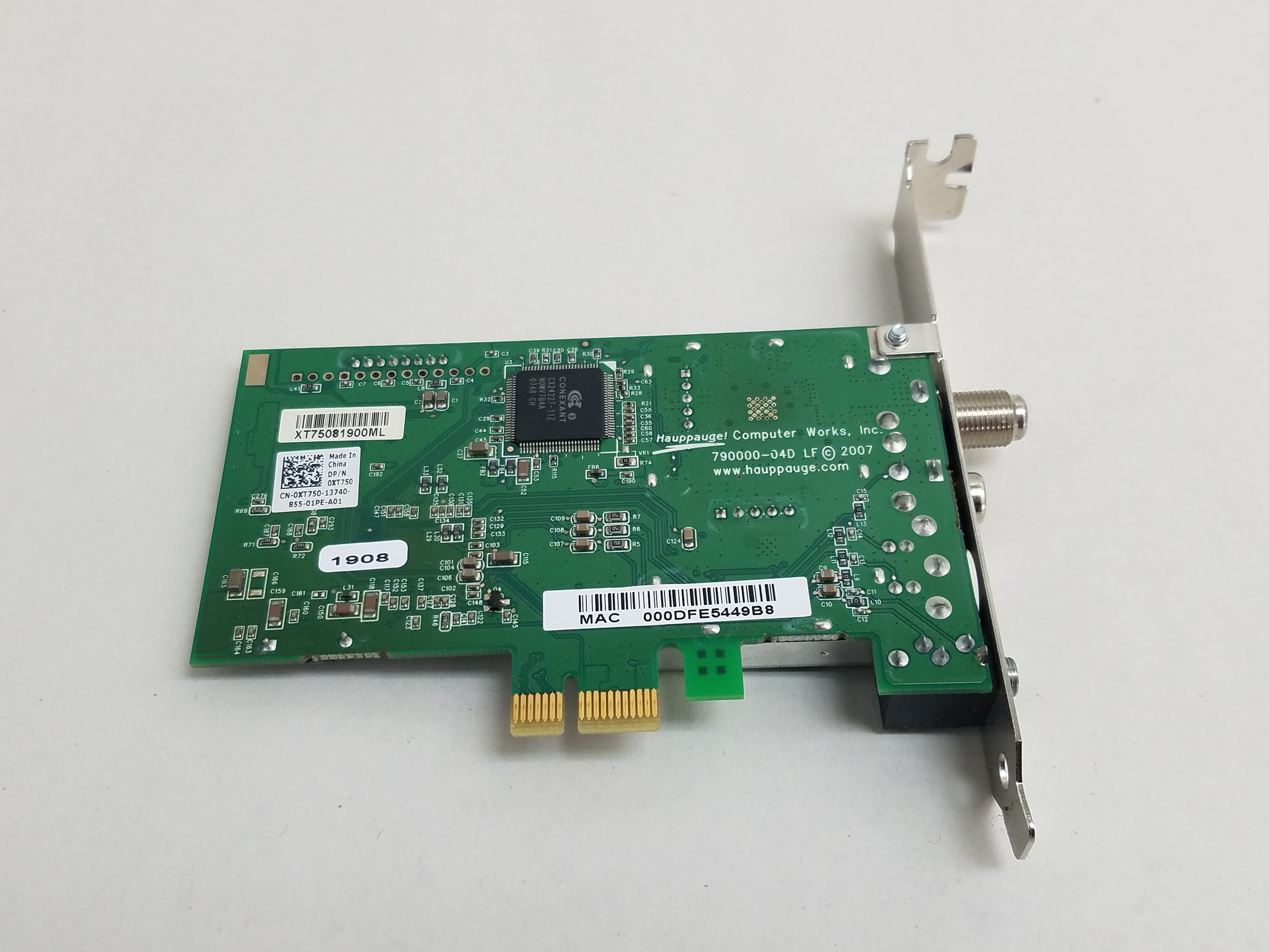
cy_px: 476
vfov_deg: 53.1
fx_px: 953
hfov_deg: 67.3
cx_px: 634
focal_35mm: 26
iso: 80
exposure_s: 1/120
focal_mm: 4.2
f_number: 1.7
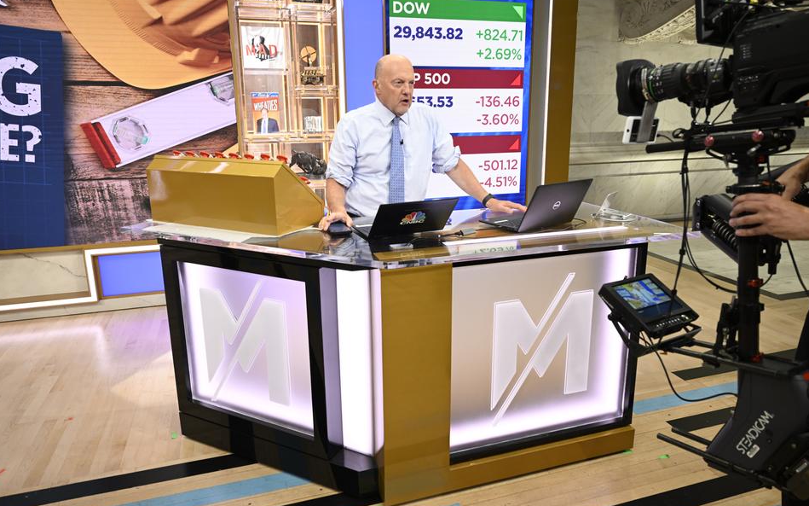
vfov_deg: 49.3
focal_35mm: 25
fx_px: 551
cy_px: 243
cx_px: 409
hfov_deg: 72.5
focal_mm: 24
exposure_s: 1/125
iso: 1600
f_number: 4
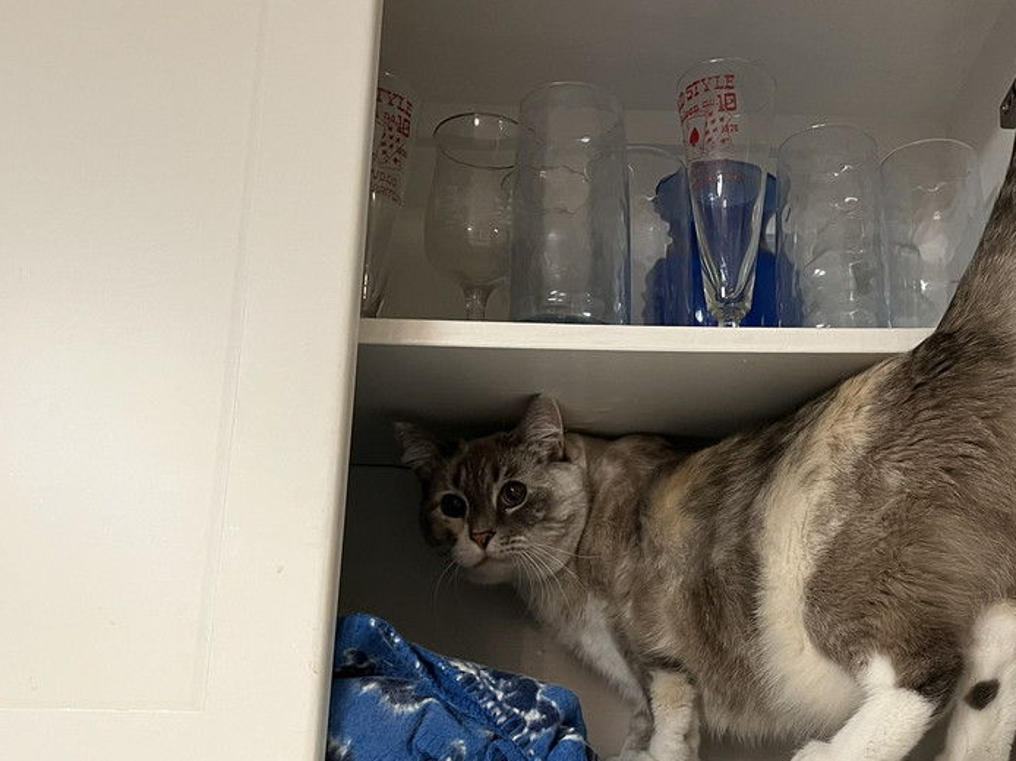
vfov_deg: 35.3
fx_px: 1174
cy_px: 547
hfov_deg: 46.2
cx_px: 660
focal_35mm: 40
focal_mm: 5.1
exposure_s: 1/60
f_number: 1.6
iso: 160
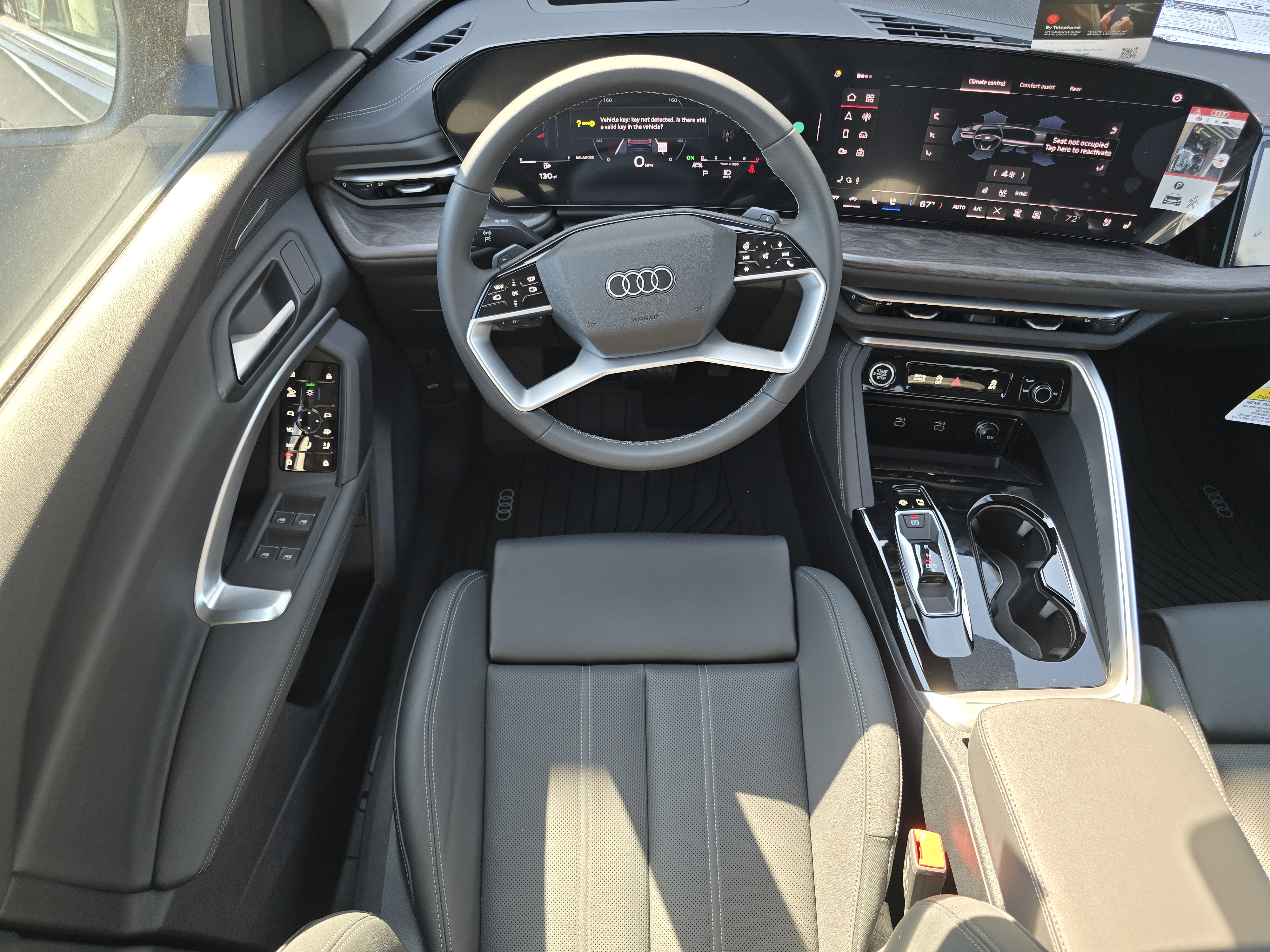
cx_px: 635
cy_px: 476
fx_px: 844
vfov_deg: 58.9
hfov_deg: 73.9
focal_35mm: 23
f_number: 1.7
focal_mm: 6.3
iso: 100
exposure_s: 1/180
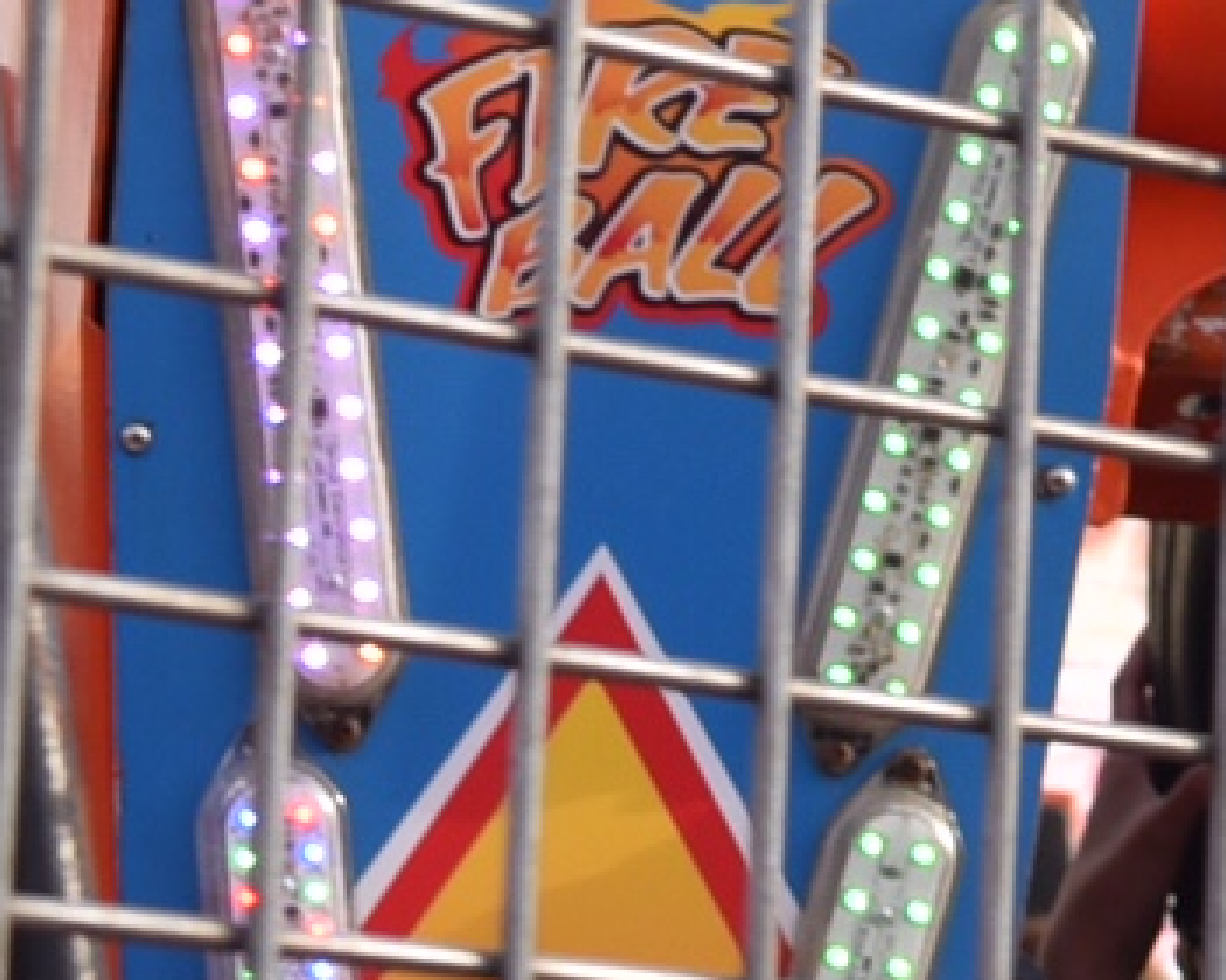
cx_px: 5107
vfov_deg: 5.5
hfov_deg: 5.8
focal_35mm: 282
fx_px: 10232
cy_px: 816
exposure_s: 1/250
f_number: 8
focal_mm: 35
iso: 250
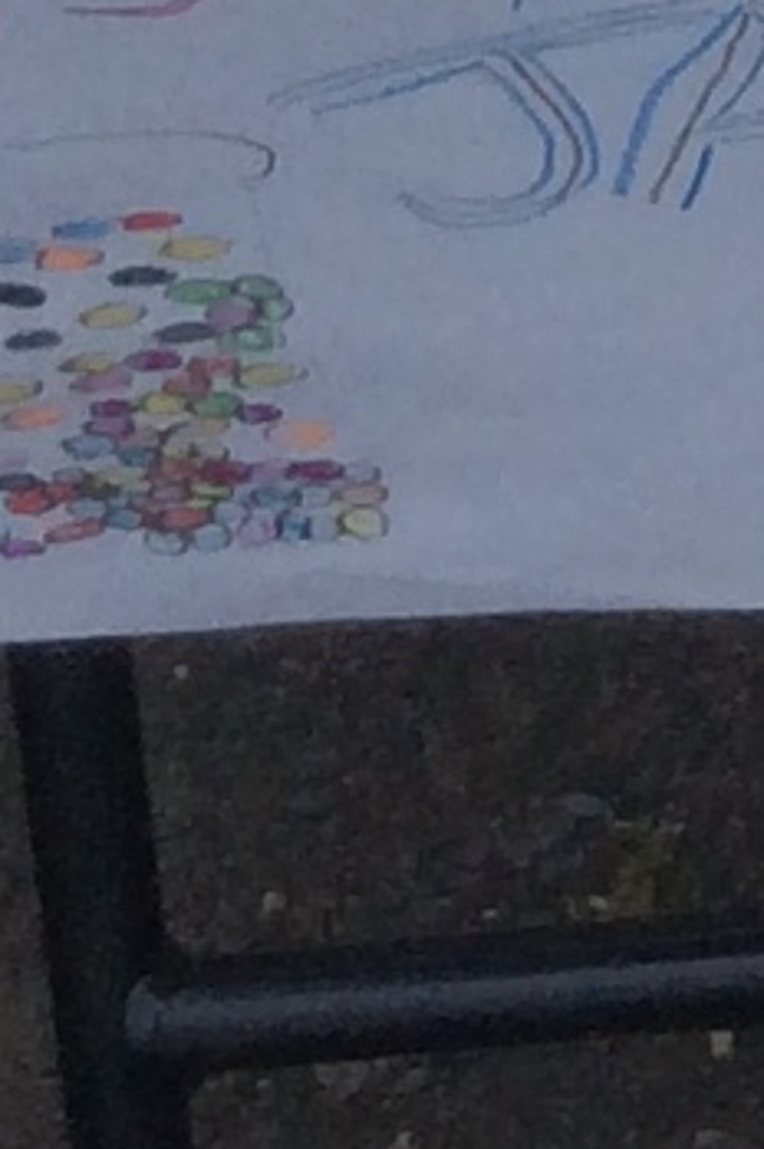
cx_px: 2997
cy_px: -1307
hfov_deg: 5.0
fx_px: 7878
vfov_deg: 7.9
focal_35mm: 247
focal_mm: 3.3
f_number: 2.4
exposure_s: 1/1003
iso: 32
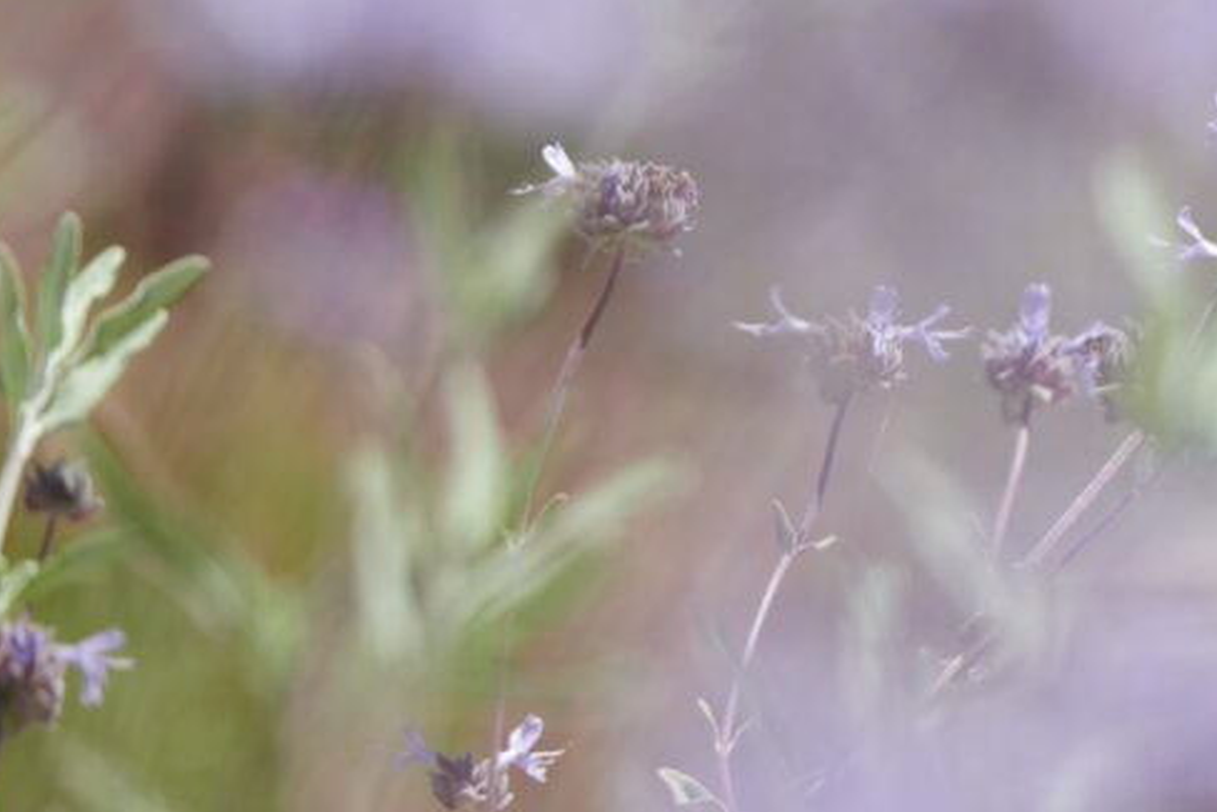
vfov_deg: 2.7
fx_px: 17482
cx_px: 1624
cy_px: 132
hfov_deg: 4.0
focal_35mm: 517
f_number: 3.2
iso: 100
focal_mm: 175
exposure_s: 1/1000
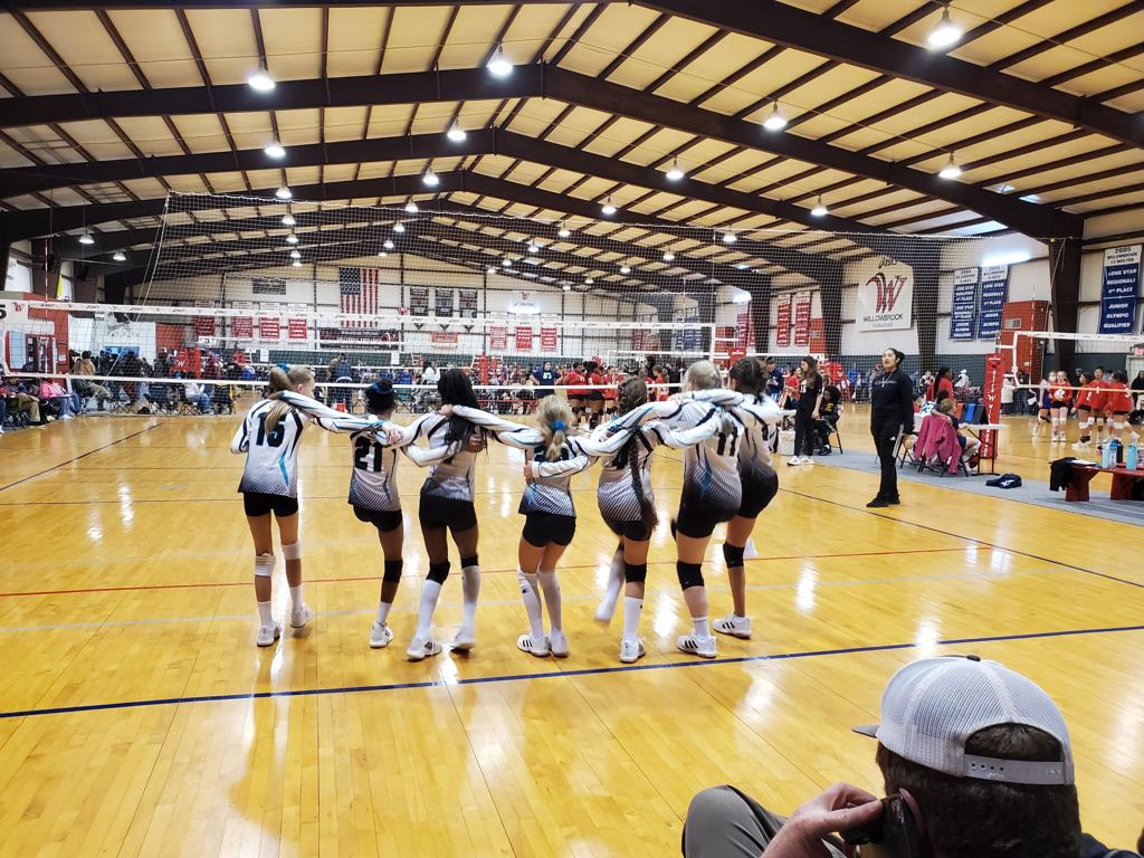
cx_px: 572
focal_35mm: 26
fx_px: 859
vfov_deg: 53.1
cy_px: 429
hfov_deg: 67.3
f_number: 2.4
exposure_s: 1/39
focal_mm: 4.3
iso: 200
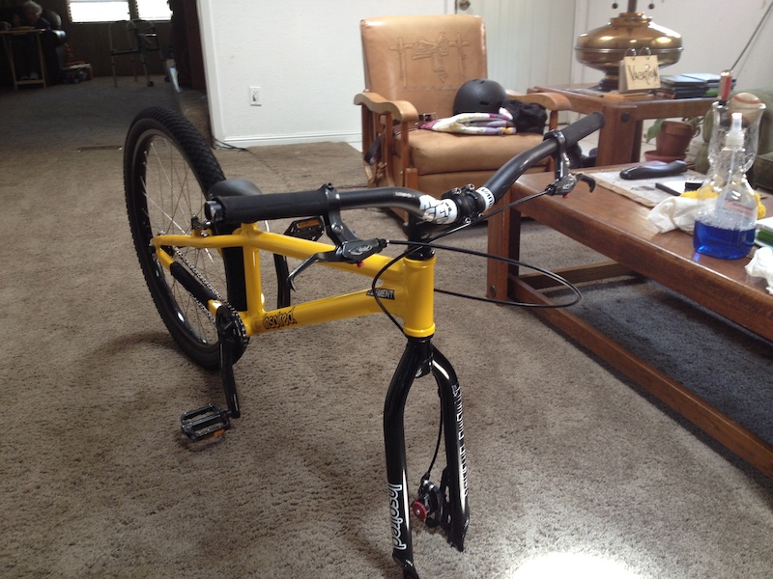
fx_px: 782
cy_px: 290
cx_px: 386
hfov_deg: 52.6
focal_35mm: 35
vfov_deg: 40.7
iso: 64
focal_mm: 4.28
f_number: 2.4
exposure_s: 1/20
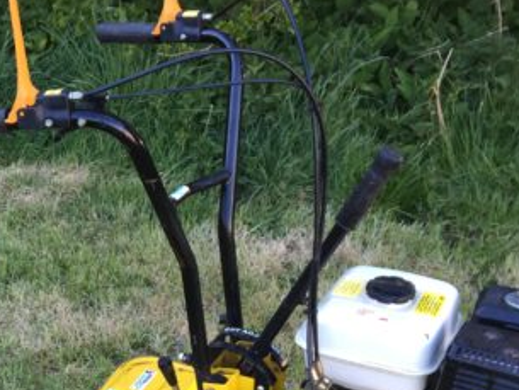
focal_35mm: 73
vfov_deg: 19.5
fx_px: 1095
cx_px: 61
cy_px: 402
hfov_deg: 25.9
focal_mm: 4.15
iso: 32
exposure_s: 1/60
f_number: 2.2
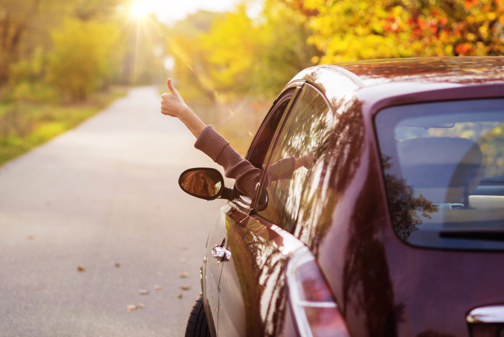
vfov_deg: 16.1
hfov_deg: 23.9
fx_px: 1190
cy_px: 168
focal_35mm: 85
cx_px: 252
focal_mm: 85
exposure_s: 1/800
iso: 100
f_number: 3.5
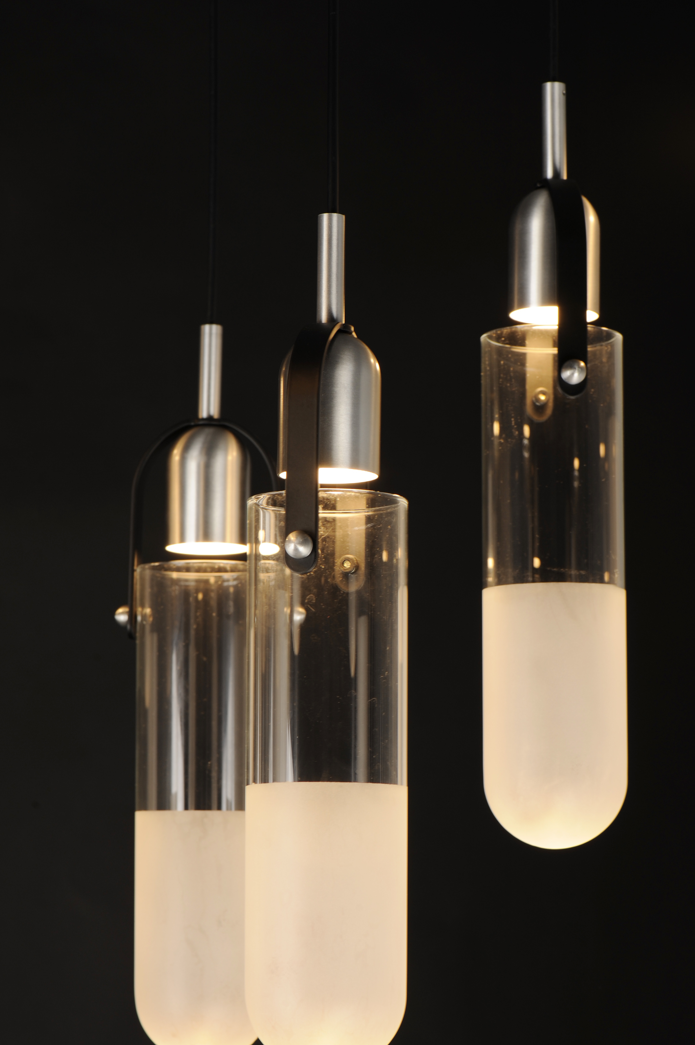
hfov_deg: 11.5
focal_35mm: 119
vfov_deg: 17.2
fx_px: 3450
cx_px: 370
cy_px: 540
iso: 200
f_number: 11
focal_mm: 105
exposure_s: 1/20
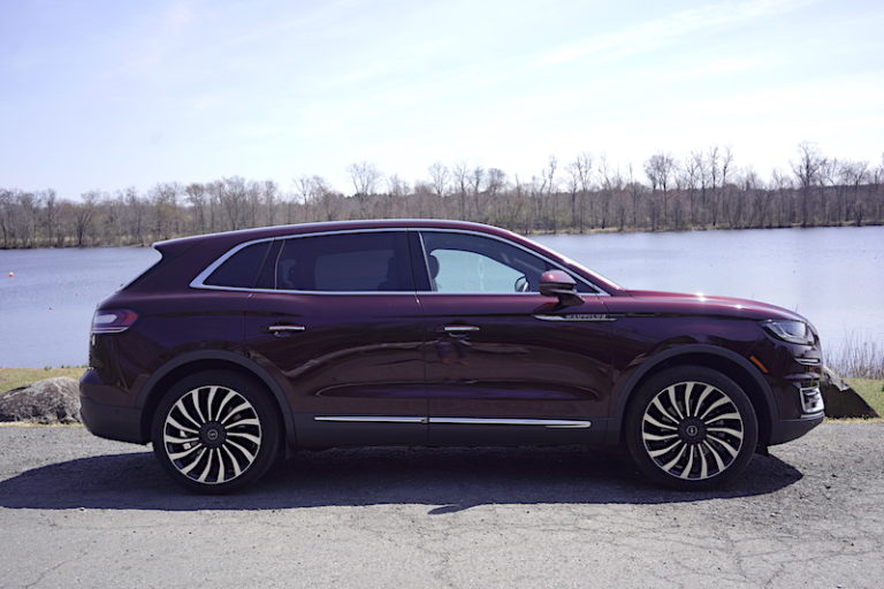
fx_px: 859
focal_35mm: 35
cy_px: 294
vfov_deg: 37.9
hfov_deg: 54.4
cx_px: 442
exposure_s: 1/640
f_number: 5
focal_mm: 35
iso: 125
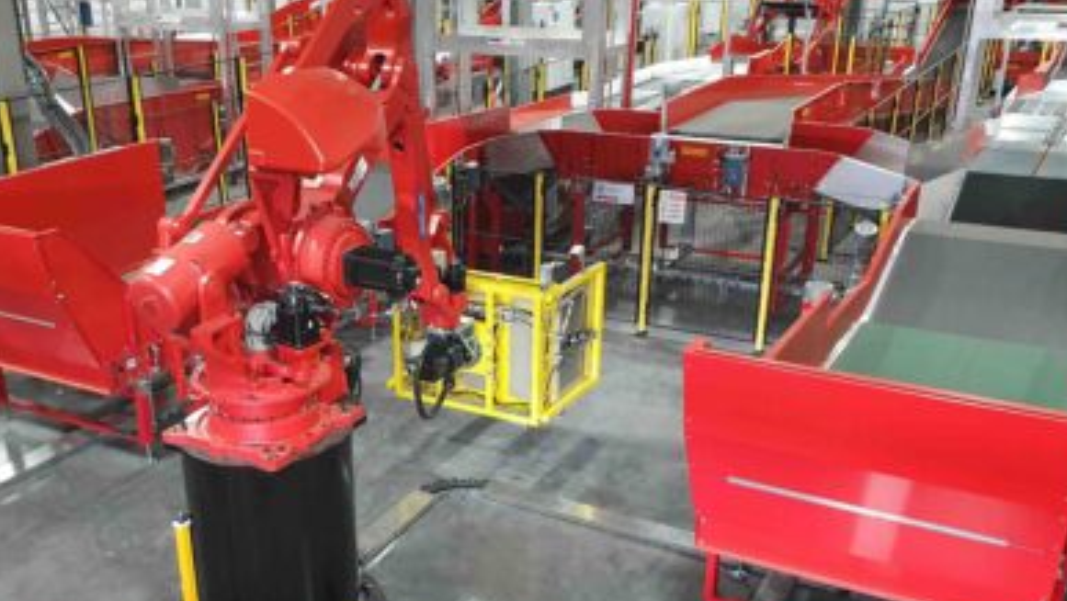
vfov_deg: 30.3
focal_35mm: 39
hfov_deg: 51.4
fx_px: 1104
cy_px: 394
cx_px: 459
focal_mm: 4.32
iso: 400
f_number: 2.4
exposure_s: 1/50
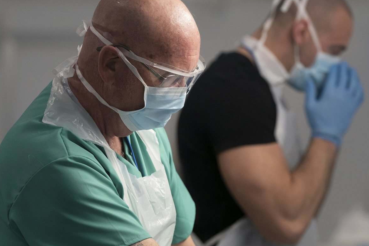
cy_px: 172
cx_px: 261
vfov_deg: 6.2
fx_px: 2255
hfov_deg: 9.3
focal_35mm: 220
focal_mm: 125
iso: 3200
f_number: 3.2
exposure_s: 1/800
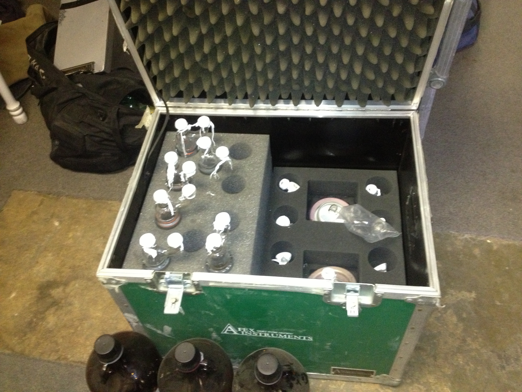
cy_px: 196
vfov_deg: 40.7
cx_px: 261
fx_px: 528
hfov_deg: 52.6
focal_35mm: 35
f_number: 2.4
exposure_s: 1/16
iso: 500
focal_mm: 4.28
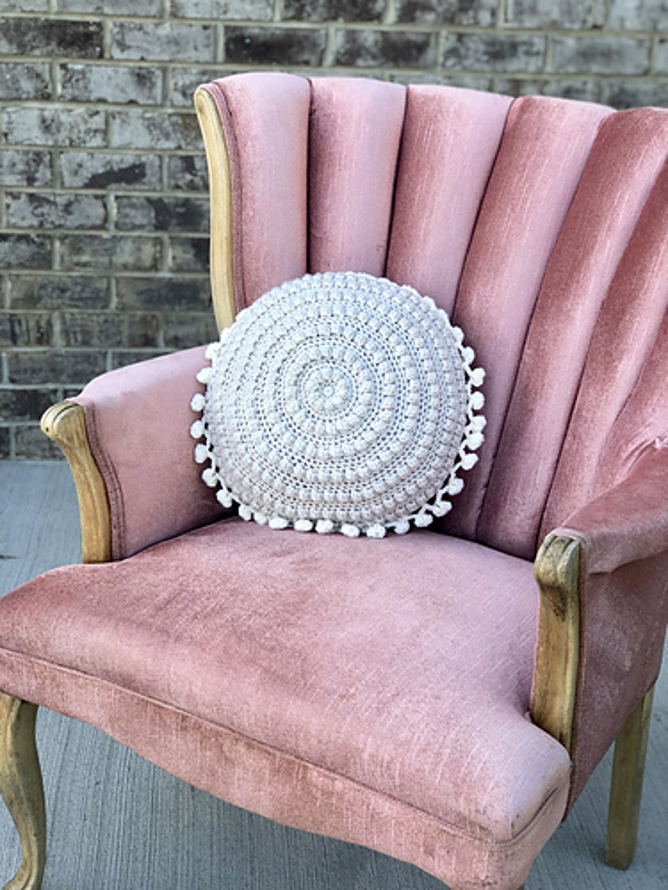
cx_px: 334
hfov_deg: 25.7
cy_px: 445
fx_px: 1467
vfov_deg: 33.8
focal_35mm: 57
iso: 25
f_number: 2.8
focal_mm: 6.6
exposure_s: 1/100
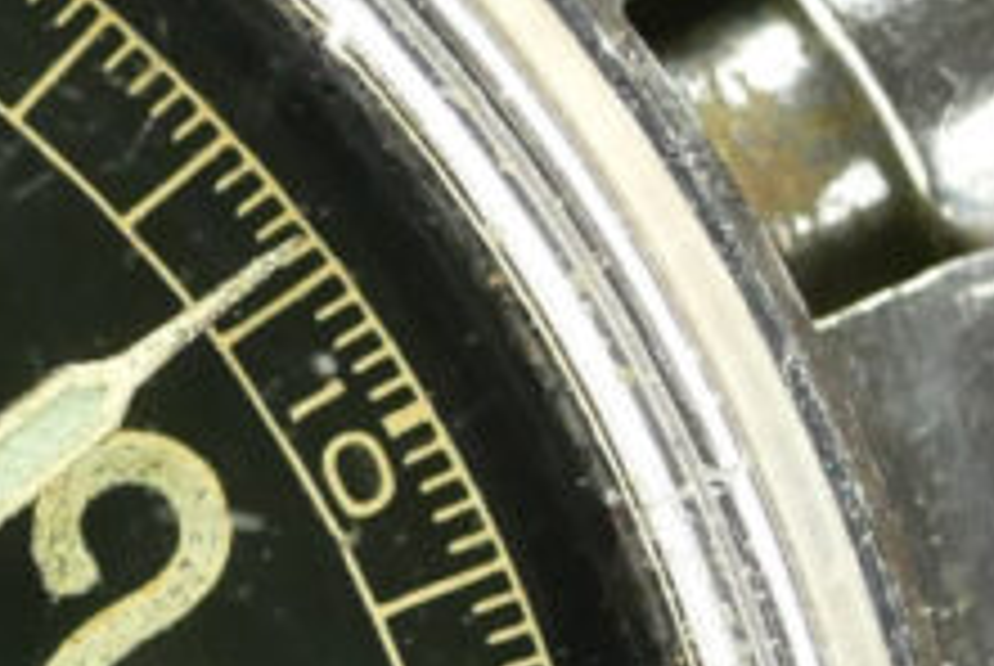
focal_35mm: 433
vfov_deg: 3.2
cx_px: -949
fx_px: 11971
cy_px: 1222
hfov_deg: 4.7
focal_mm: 30
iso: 800
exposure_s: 1/60
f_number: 4.5
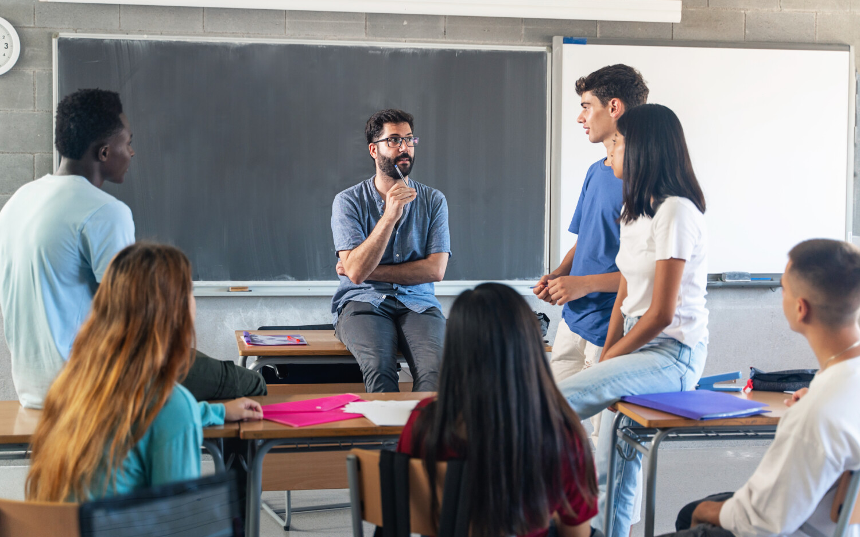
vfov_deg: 26.3
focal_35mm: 49
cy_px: 269
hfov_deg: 41.1
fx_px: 1148
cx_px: 430
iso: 500
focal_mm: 48
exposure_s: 1/250
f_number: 2.8
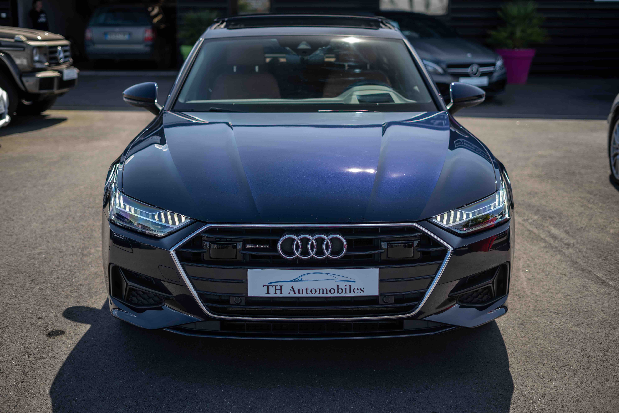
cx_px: 310
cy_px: 206
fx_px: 860
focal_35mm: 50
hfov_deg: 39.6
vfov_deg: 27.0
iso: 80
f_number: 1.8
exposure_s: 1/640
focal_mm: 50
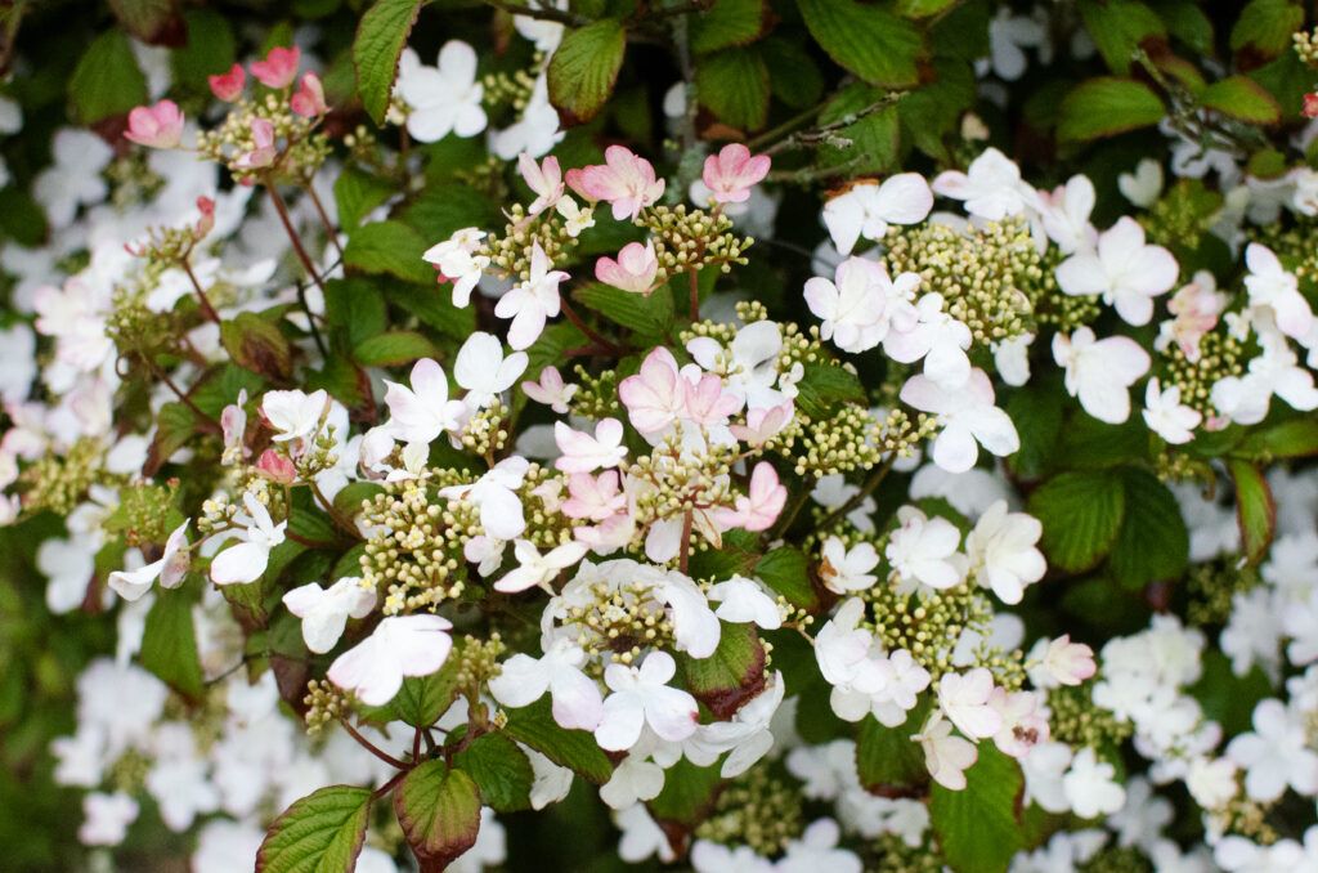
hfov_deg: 37.9
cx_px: 659
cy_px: 436
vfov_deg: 25.6
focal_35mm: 52
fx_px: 1918
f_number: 3.5
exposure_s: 1/8000
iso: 3200
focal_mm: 35
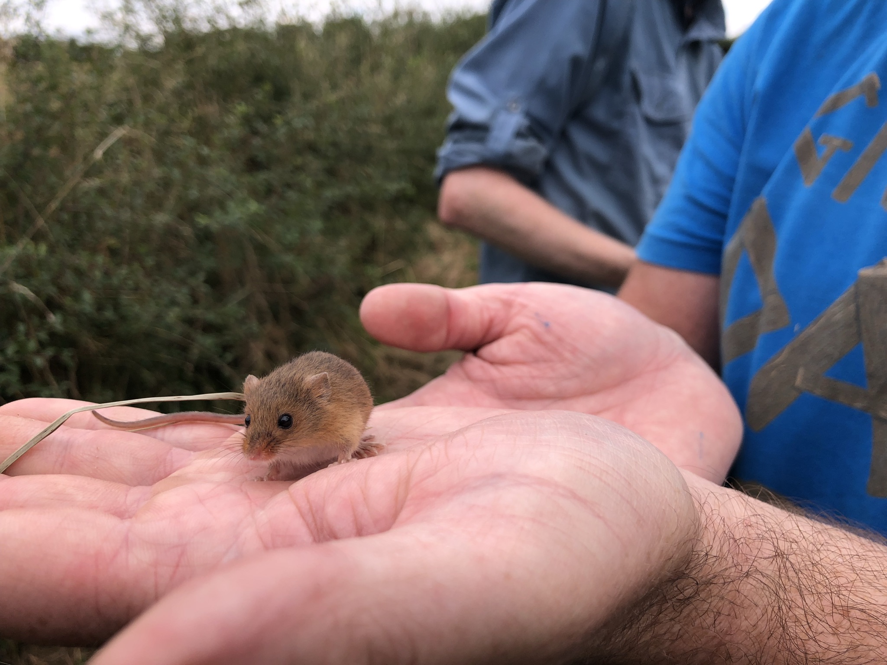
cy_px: 332
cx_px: 444
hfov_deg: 63.4
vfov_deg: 49.7
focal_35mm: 28
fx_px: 717
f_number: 1.8
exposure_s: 1/442
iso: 20
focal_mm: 4
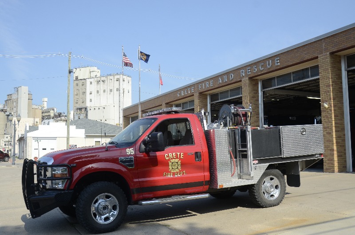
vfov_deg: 36.7
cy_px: 118
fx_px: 354
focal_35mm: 36
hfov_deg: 53.2
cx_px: 178
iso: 400
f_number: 5.6
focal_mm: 24
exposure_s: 1/1600
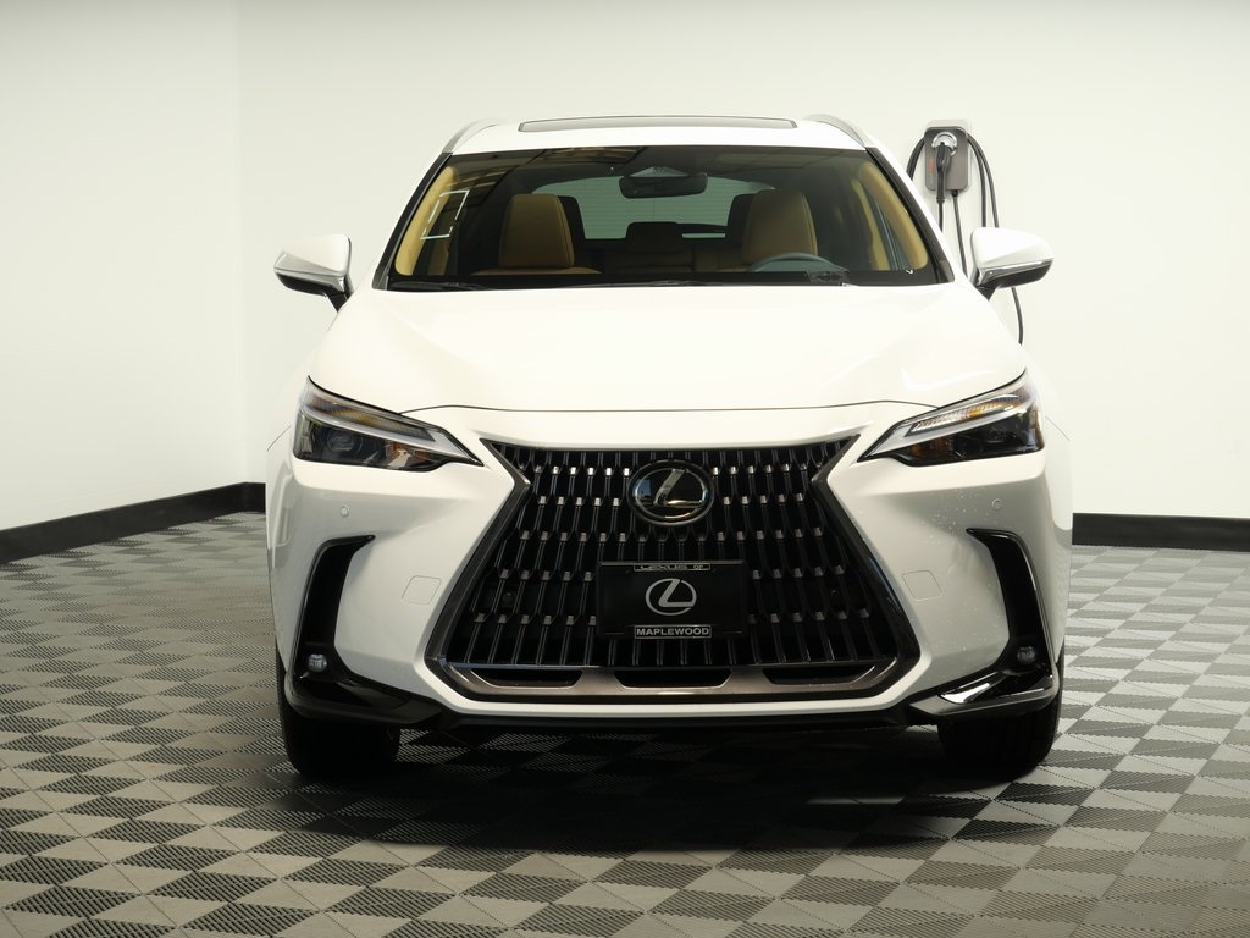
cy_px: 469
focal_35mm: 66
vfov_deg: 22.3
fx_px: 2383
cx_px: 625
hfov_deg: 29.4
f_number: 5.6
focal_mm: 33
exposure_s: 1/250
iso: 250
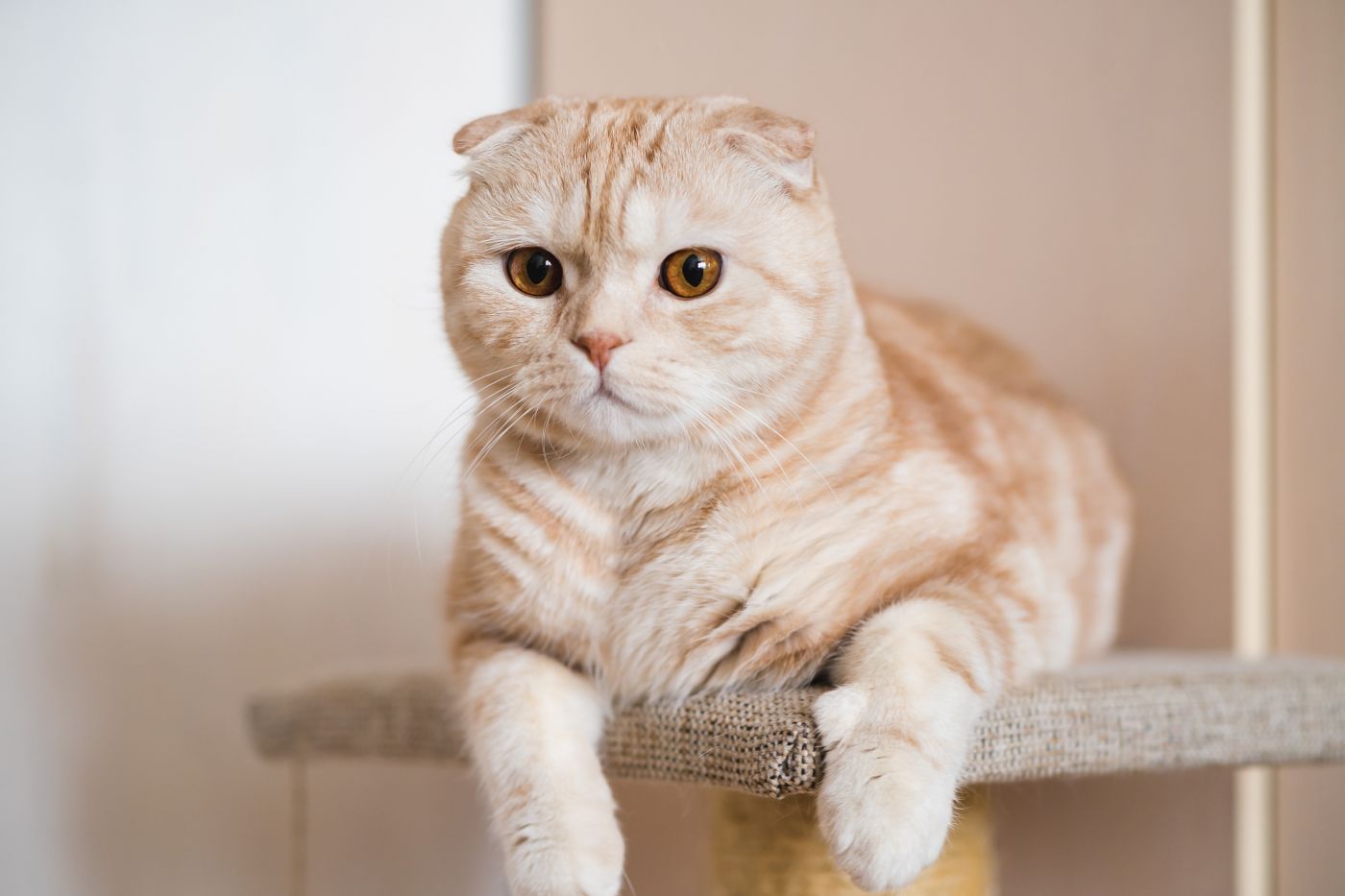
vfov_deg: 16.1
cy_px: 448
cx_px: 672
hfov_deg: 23.9
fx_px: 3175
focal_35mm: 85
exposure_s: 1/60
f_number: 2.5
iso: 400
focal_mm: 85
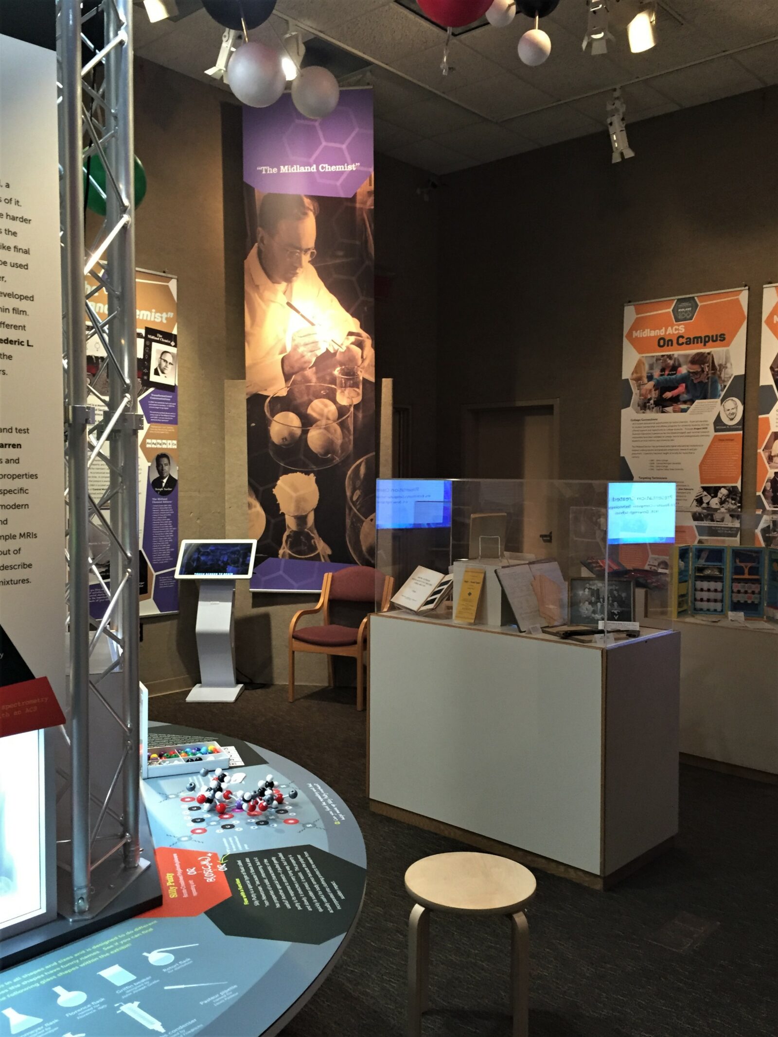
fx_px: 869
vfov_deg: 61.7
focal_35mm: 29
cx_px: 389
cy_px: 518
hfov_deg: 48.2
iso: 160
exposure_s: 1/30
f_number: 2.2
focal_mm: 4.15
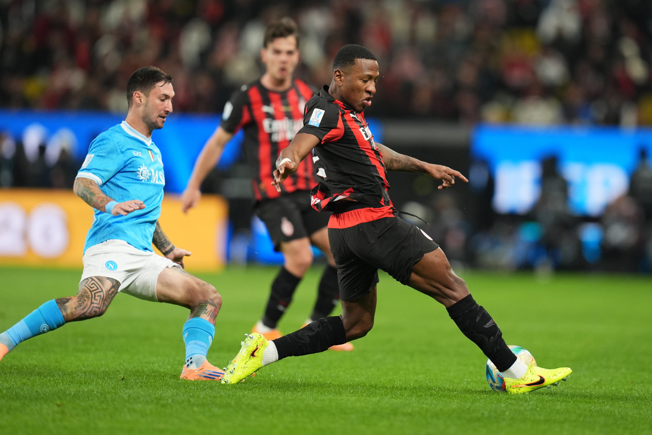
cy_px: 218
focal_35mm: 400
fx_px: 7244
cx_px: 326
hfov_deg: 5.2
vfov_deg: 3.4
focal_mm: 400
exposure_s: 1/1600
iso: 2000
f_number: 3.2
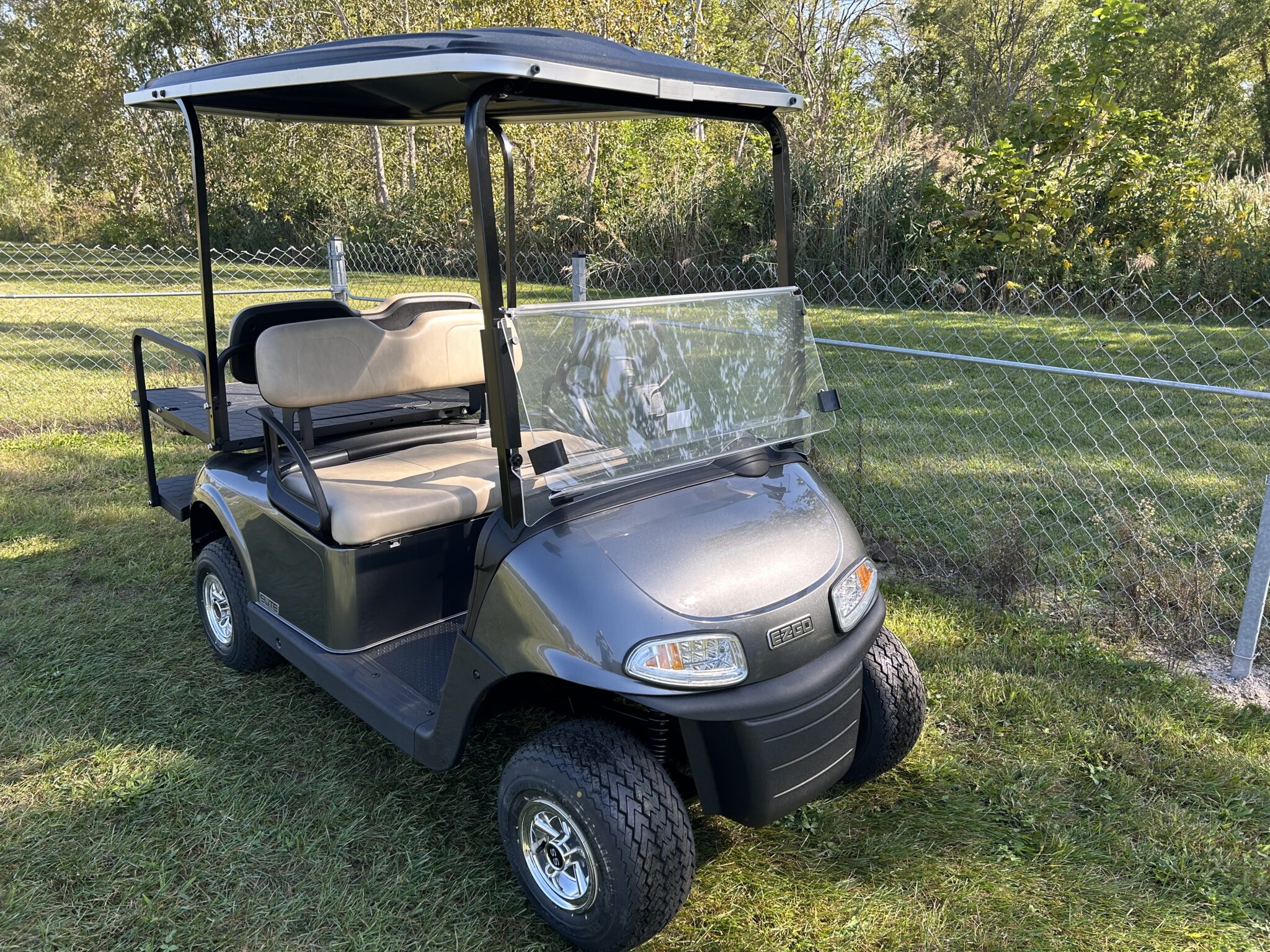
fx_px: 954
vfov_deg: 53.1
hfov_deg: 67.3
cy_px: 476
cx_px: 635
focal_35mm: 26
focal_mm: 5.7
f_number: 1.5
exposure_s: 1/743
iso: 50
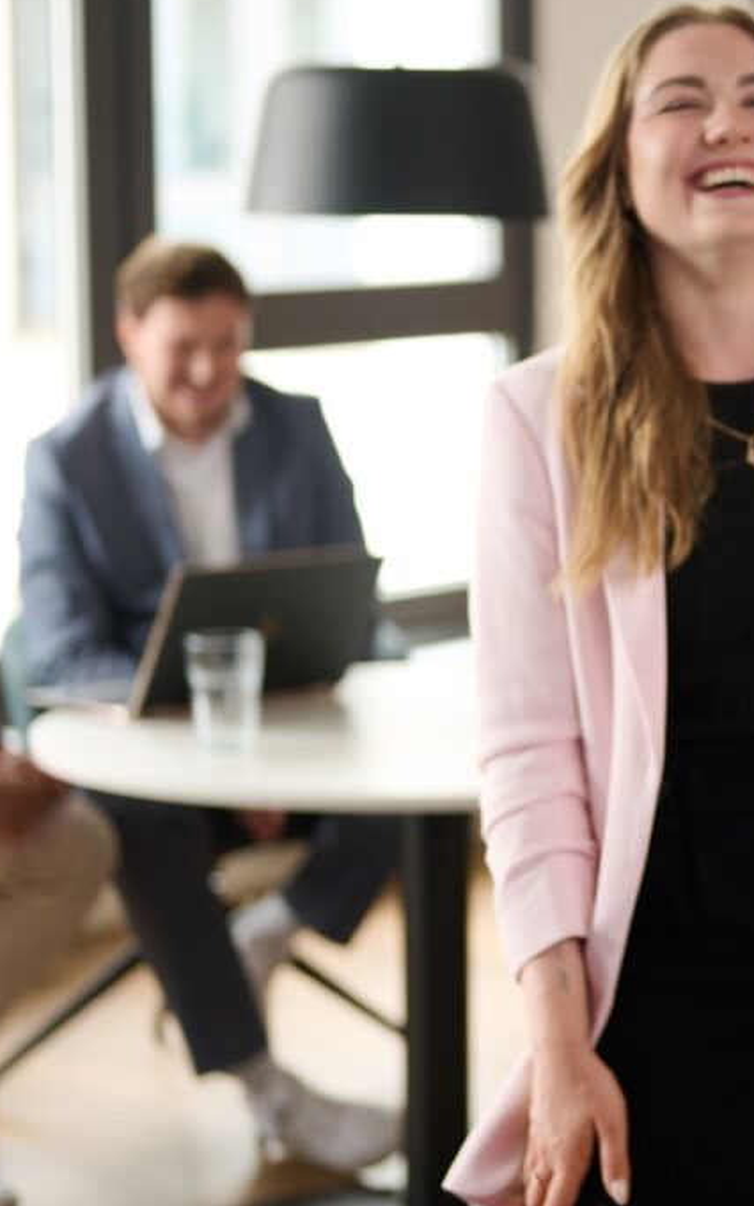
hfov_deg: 11.2
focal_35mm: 115
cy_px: 639
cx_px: 864
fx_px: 3781
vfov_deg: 18.1
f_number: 1.8
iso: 160
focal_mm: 50
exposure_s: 1/80
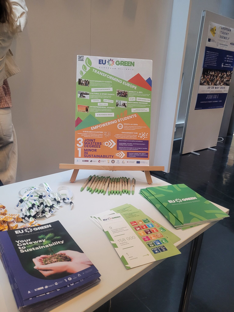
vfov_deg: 67.3
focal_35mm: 26
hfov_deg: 53.1
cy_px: 156
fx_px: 234
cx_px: 117
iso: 250
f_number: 1.8
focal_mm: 5.4
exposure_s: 1/100
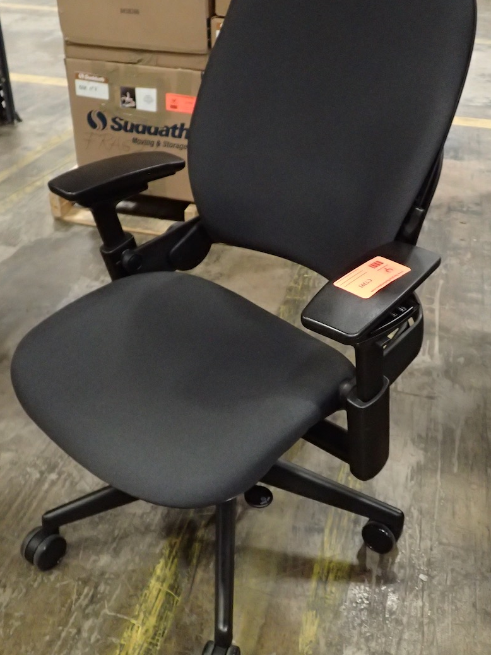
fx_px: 700
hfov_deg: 38.6
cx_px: 259
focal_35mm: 37
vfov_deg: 50.1
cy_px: 316
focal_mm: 5.5
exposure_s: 1/25
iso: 800
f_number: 2.3
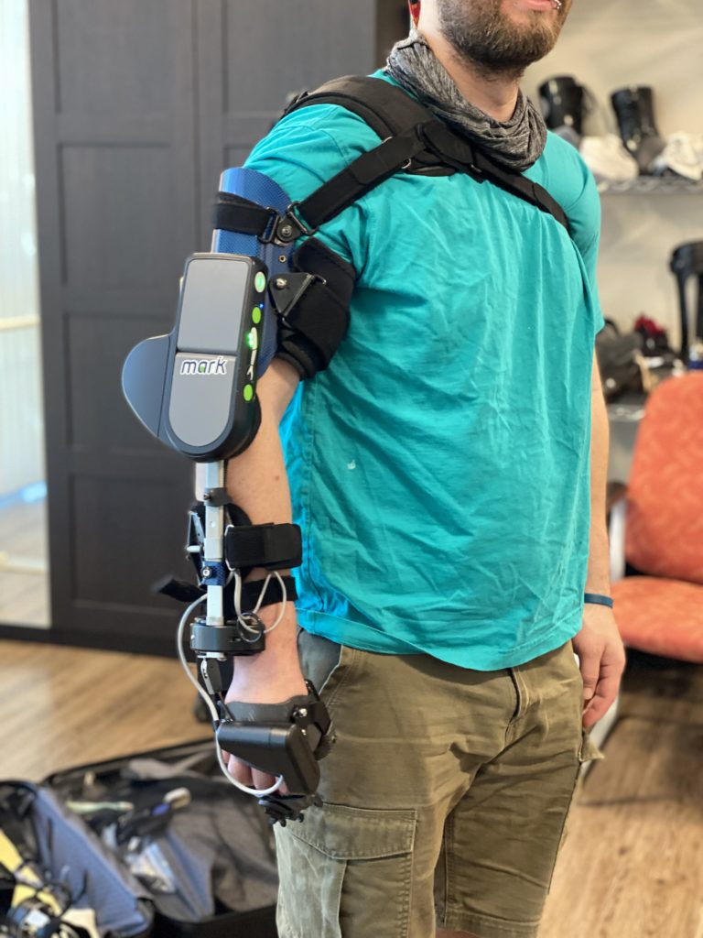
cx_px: 352
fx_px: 1408
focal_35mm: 52
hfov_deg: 28.0
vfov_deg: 36.8
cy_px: 469
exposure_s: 1/40
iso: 400
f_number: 2
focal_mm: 6
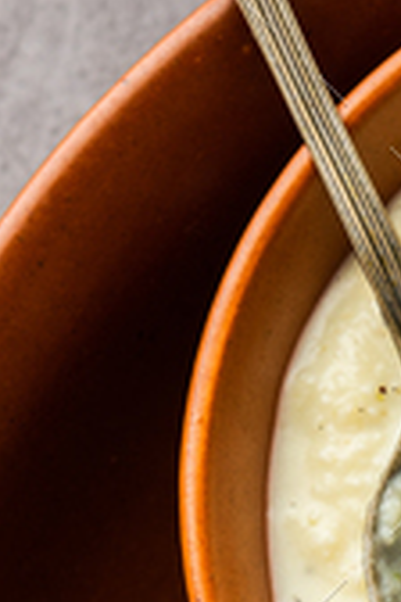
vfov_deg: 6.5
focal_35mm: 316
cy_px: 849
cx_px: 566
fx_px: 5279
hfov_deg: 4.3
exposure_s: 1/125
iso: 100
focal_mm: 60
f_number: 6.3
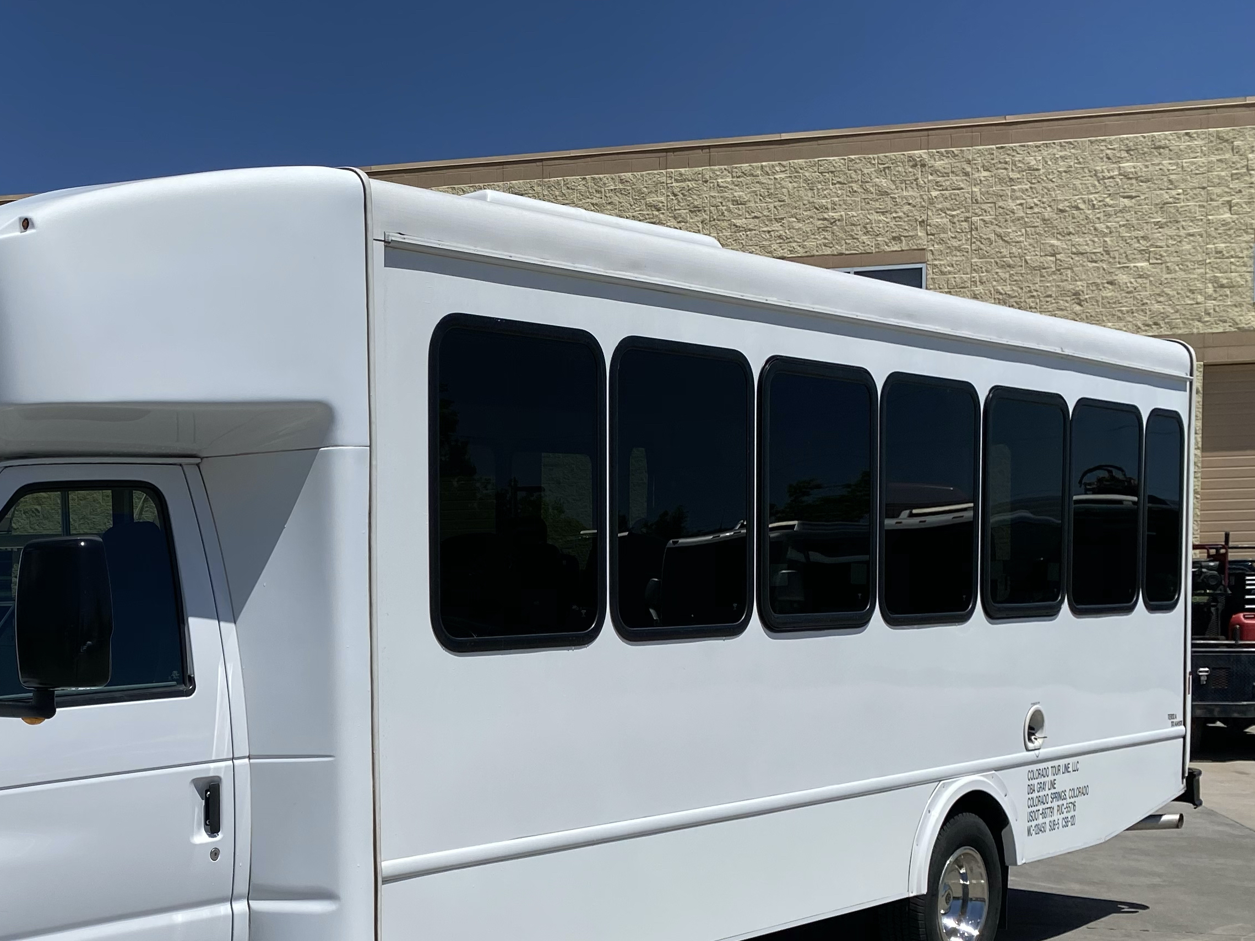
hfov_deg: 39.2
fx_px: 1668
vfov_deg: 30.8
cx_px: 204
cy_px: 735
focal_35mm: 46
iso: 32
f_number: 1.8
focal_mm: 4.25
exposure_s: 1/6098
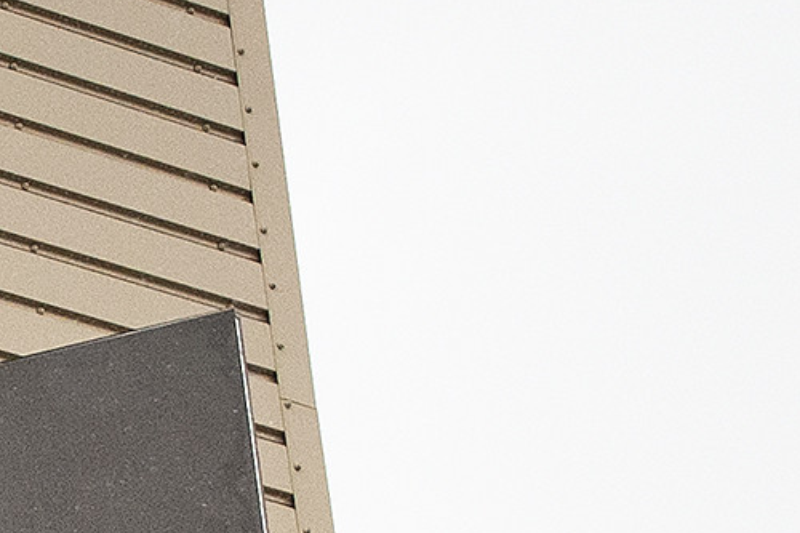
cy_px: 1335
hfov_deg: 11.5
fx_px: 3465
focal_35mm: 156
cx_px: -954
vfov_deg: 8.0
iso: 640
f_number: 2.8
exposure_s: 1/3200
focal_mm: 26
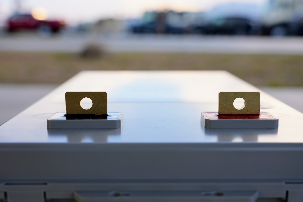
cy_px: 101
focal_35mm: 48
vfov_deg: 27.9
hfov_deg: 40.8
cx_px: 152
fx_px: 408
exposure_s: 1/125
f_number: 4.5
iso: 80
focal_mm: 48.4
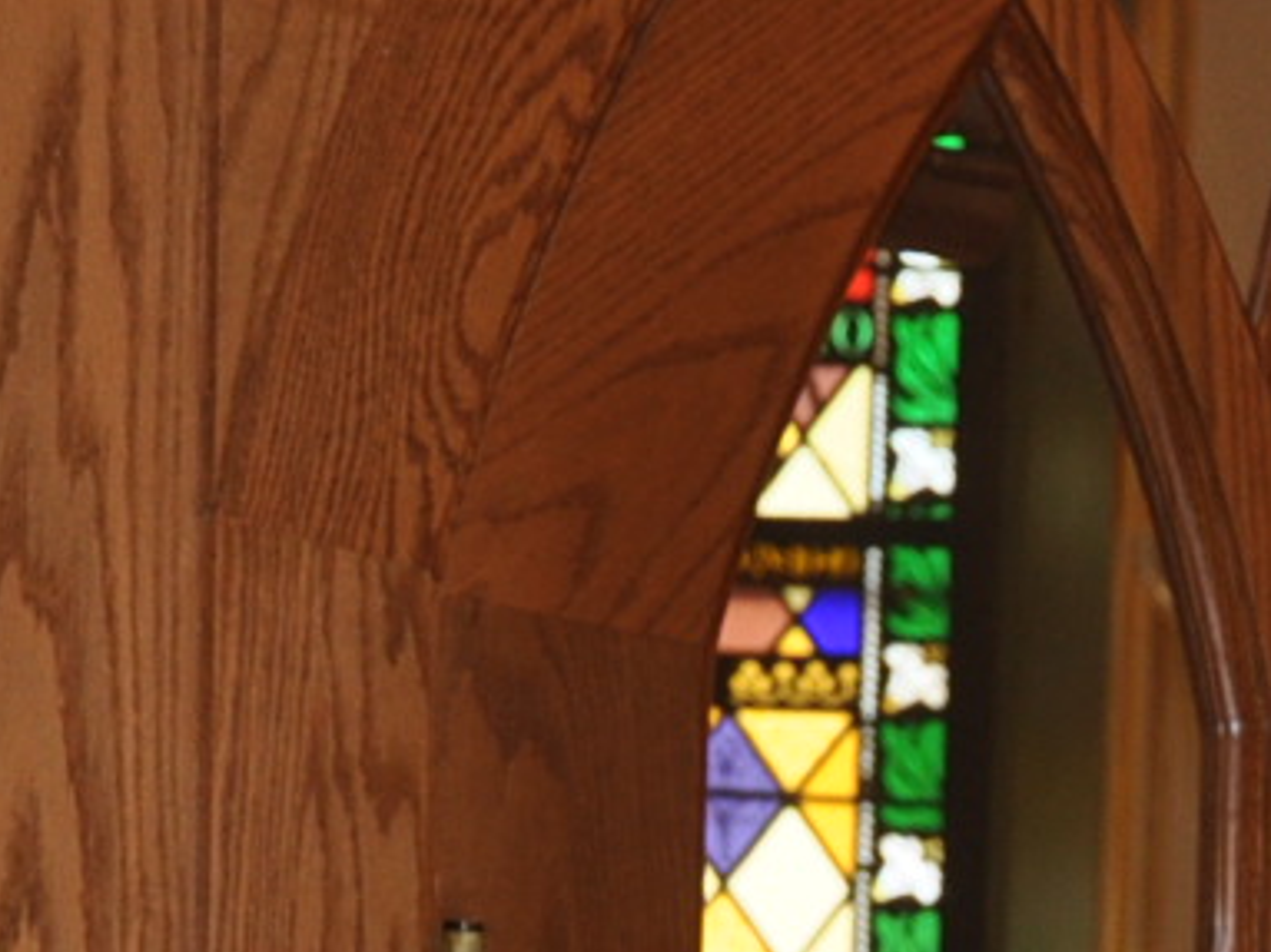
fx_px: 9470
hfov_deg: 7.6
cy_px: 2332
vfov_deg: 5.5
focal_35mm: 258
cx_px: 1842
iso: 250
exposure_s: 1/60
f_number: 4.2
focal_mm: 32
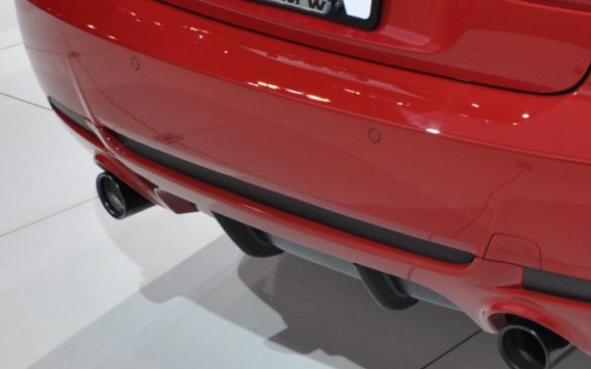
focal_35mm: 86
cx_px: 774
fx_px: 1385
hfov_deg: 21.7
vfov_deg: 14.9
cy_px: 1
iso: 400
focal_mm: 20
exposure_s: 1/125
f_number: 5.6
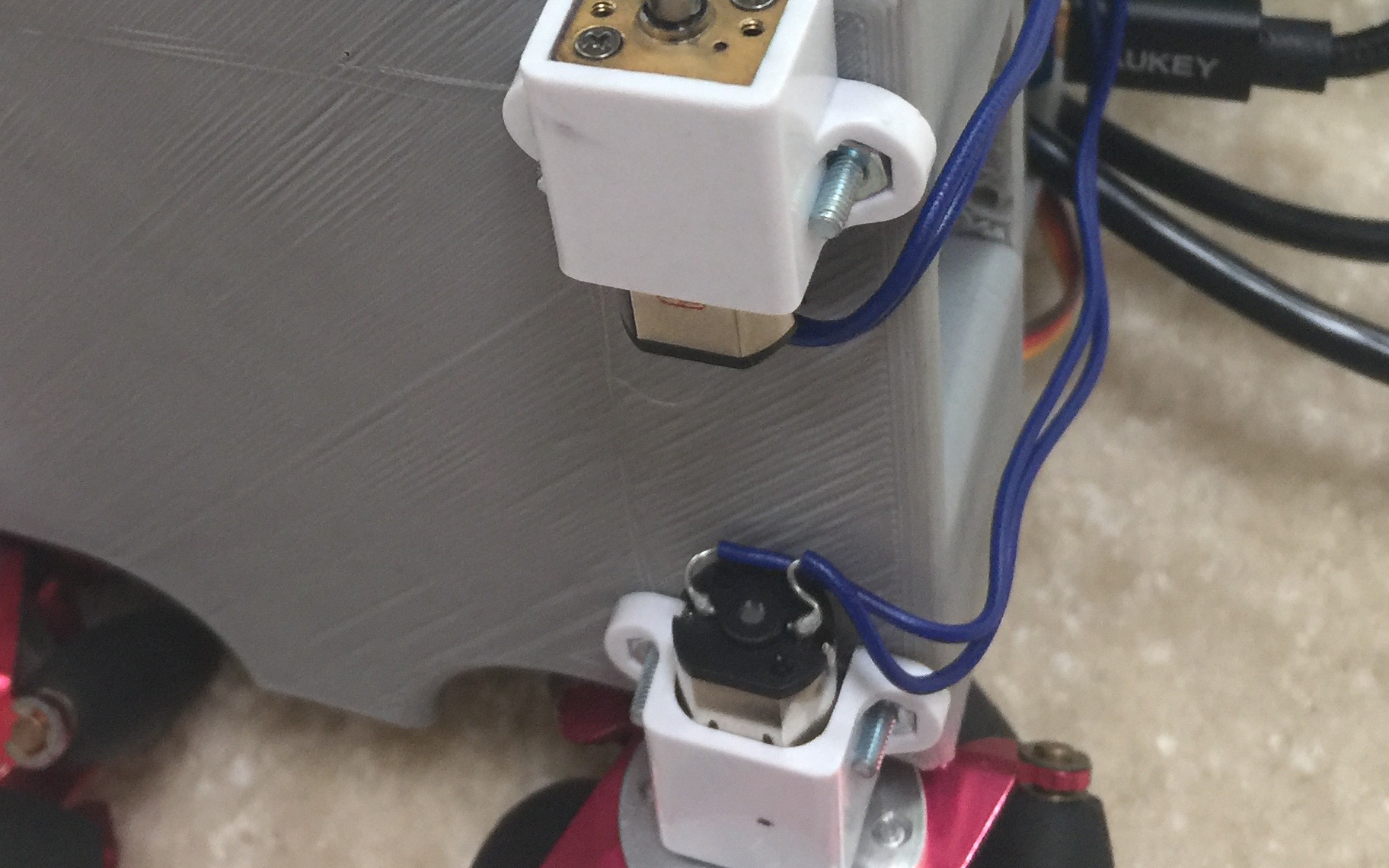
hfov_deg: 36.6
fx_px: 2082
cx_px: 501
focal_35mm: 55
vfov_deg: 22.6
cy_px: 2
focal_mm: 4.15
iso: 64
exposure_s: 1/15
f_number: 2.2
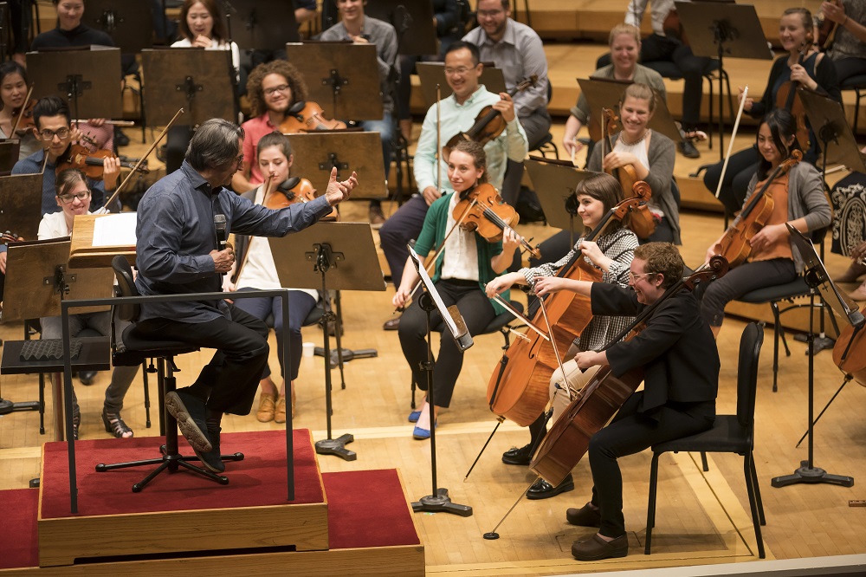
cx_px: 433
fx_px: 3415
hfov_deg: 14.5
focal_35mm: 142
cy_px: 288
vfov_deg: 9.7
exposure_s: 1/1000
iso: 2000
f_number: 2.8
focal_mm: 142
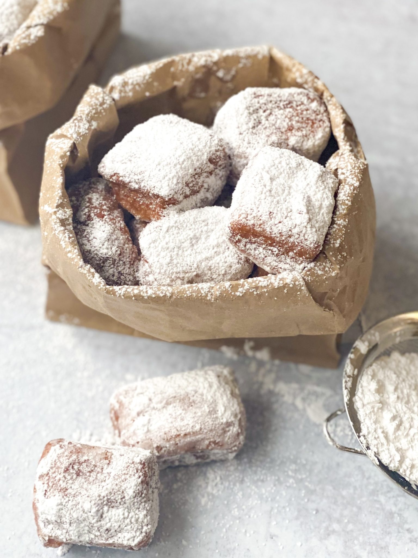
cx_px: 209
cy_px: 279
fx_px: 837
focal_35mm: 52
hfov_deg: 28.0
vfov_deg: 36.8
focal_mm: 6
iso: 64
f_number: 2
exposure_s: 1/110
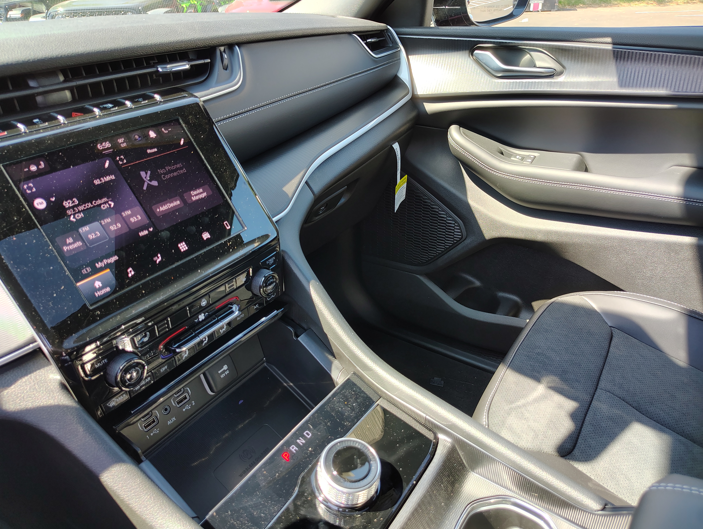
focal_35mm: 25
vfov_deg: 55.0
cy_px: 259
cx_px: 341
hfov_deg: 69.3
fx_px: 508
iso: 597
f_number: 1.8
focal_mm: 5.56
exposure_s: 1/120
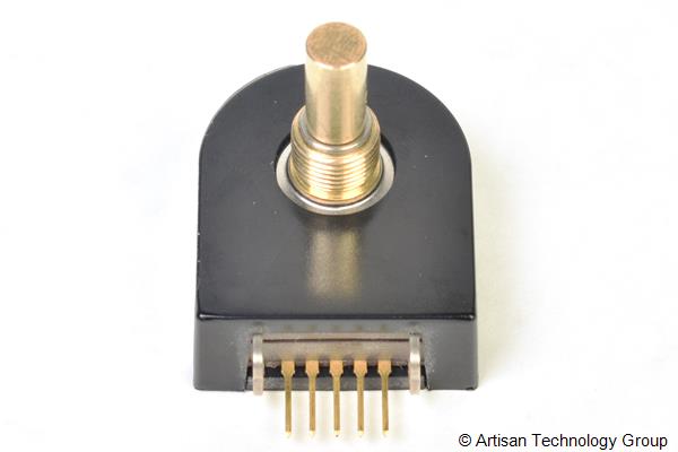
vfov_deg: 16.6
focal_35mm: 82
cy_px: 226
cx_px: 339
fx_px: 1554
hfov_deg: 24.6
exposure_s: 1/200
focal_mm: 55
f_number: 10
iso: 200
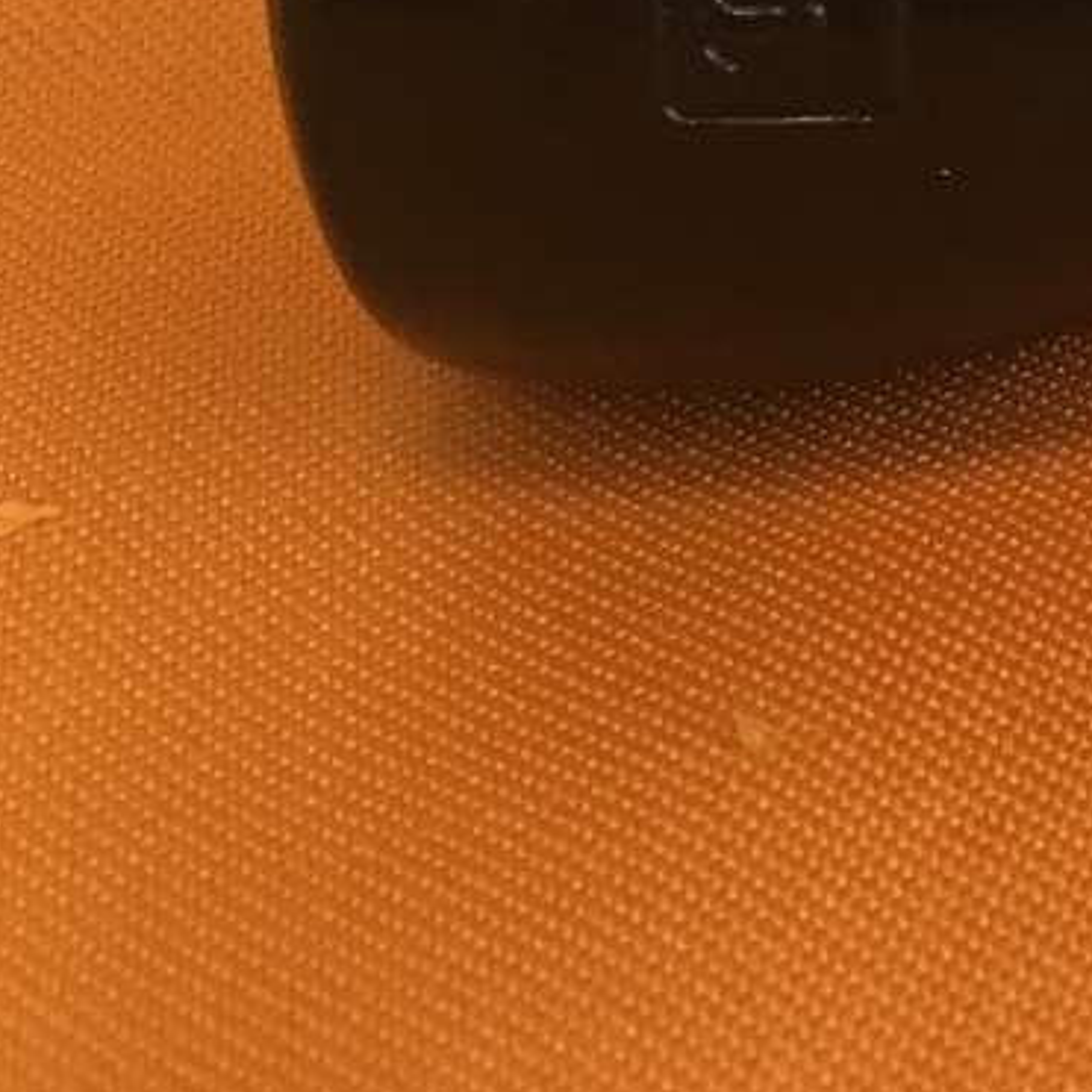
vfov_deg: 14.5
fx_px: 4140
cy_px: -286
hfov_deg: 12.7
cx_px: 2358
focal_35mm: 116
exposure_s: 1/33
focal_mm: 4.15
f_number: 2.2
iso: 40
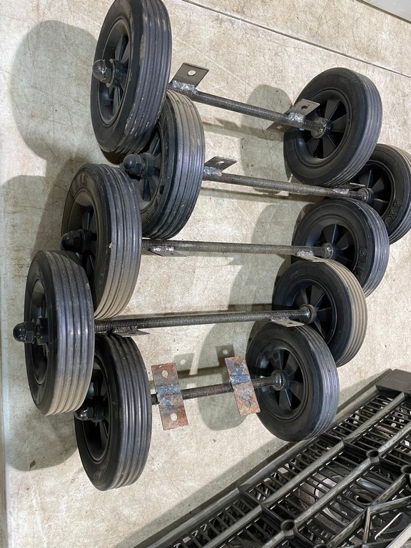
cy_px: 274
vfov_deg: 67.3
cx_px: 206
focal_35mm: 26
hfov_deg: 53.1
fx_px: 412
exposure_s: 1/50
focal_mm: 4.2
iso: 80
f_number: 1.6
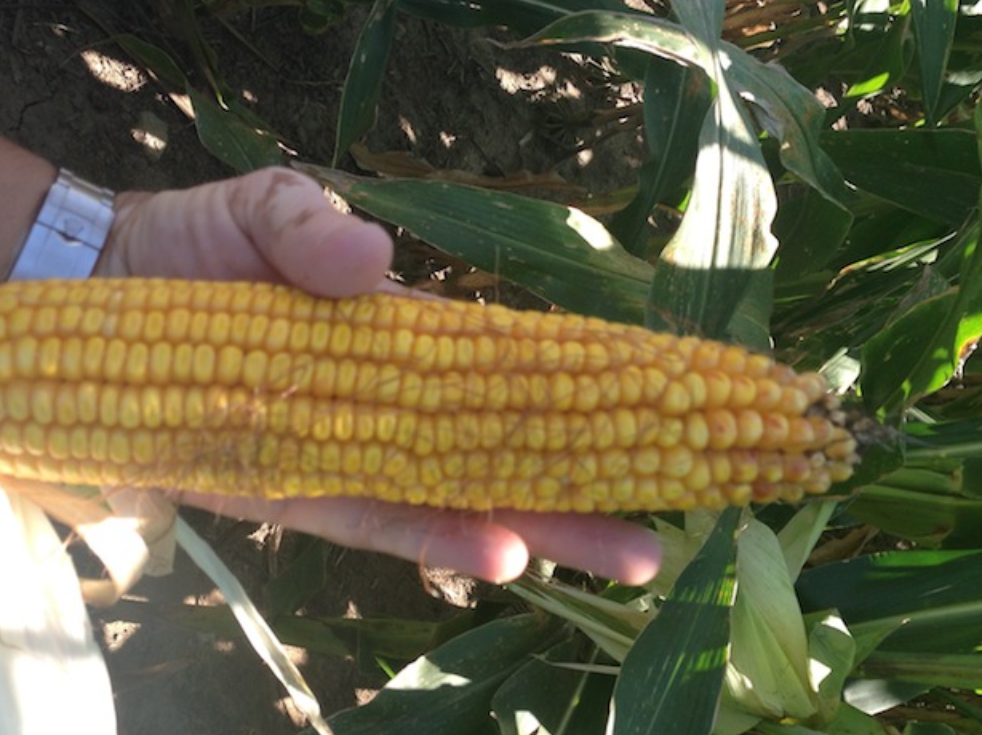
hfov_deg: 43.8
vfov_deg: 33.6
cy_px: 380
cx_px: 456
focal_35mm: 43
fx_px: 1219
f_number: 2.4
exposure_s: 1/323
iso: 50
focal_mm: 4.13
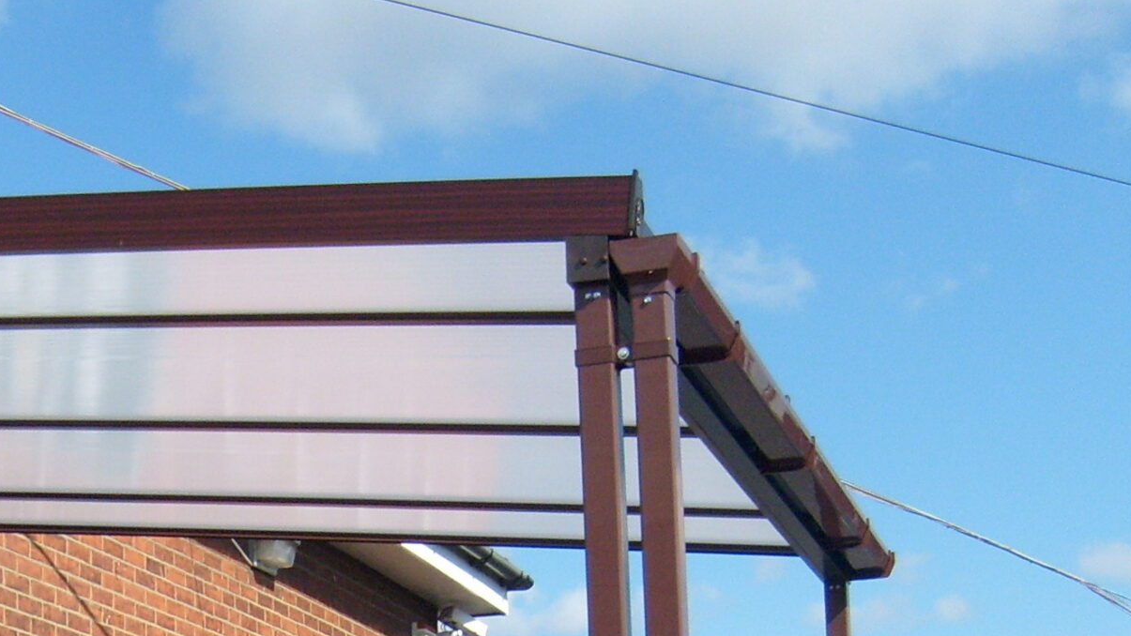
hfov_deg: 25.5
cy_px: 869
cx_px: 130
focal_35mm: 81
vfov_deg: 14.2
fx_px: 2429
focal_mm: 5.8
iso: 80
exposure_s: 1/250
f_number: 7.1
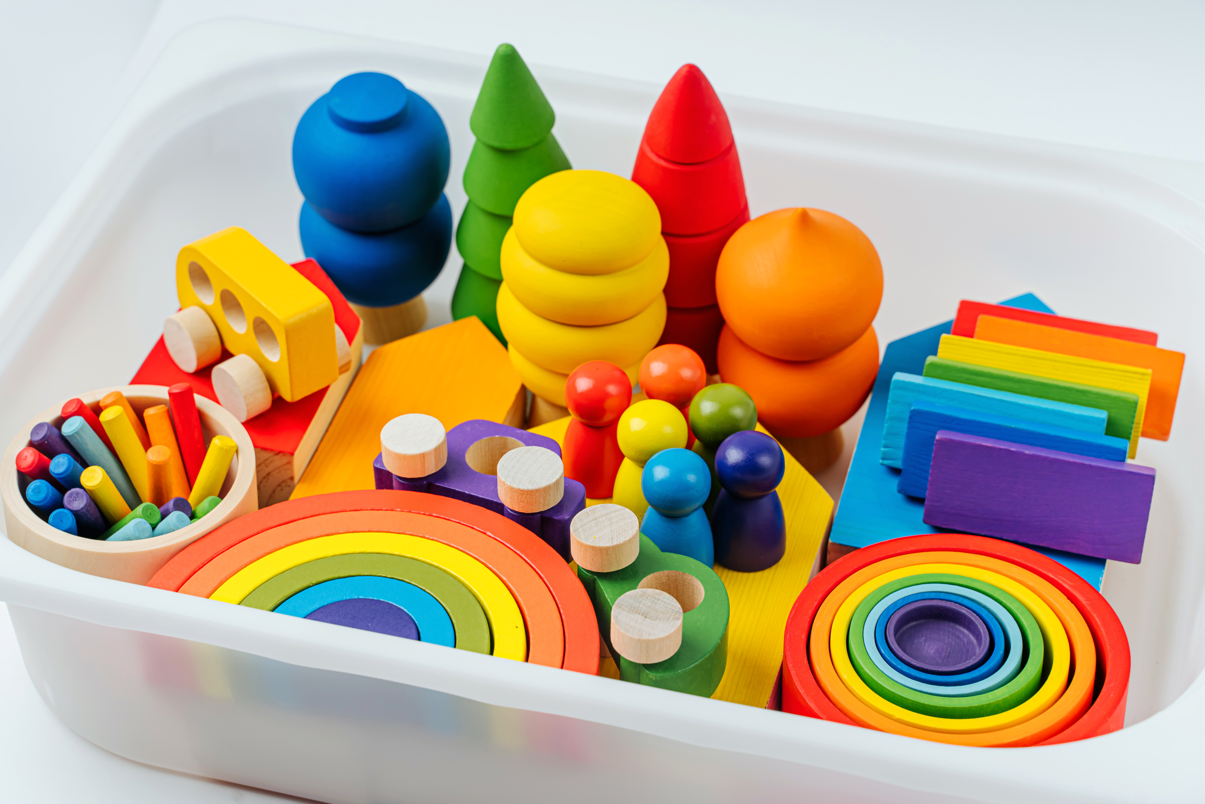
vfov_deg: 18.2
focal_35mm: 75
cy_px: 402
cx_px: 602
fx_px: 2510
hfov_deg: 27.0
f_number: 9
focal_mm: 75
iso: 125
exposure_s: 1/125
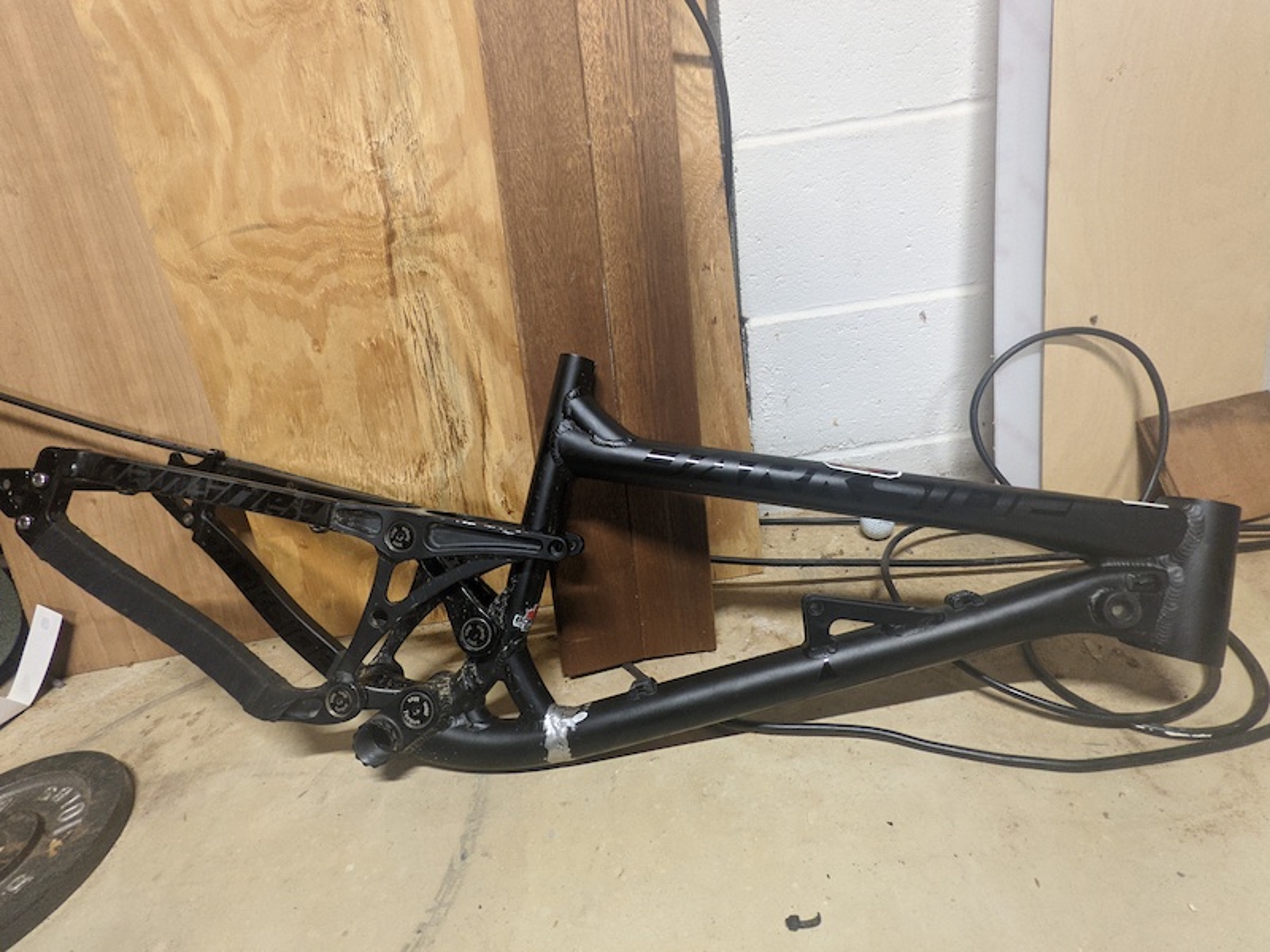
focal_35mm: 16
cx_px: 635
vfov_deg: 78.1
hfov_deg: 94.5
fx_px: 587
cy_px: 476
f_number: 2.2
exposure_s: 1/24
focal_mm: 2.22
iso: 447
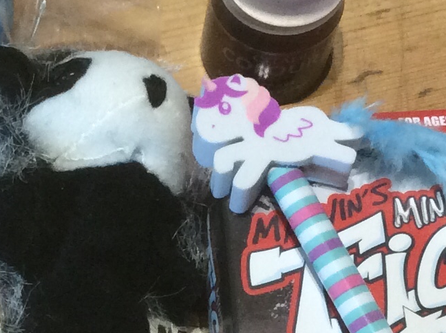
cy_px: 316
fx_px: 1647
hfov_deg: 15.3
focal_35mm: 128
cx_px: 73
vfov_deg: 11.5
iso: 125
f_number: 2.4
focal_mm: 3.3
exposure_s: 1/25
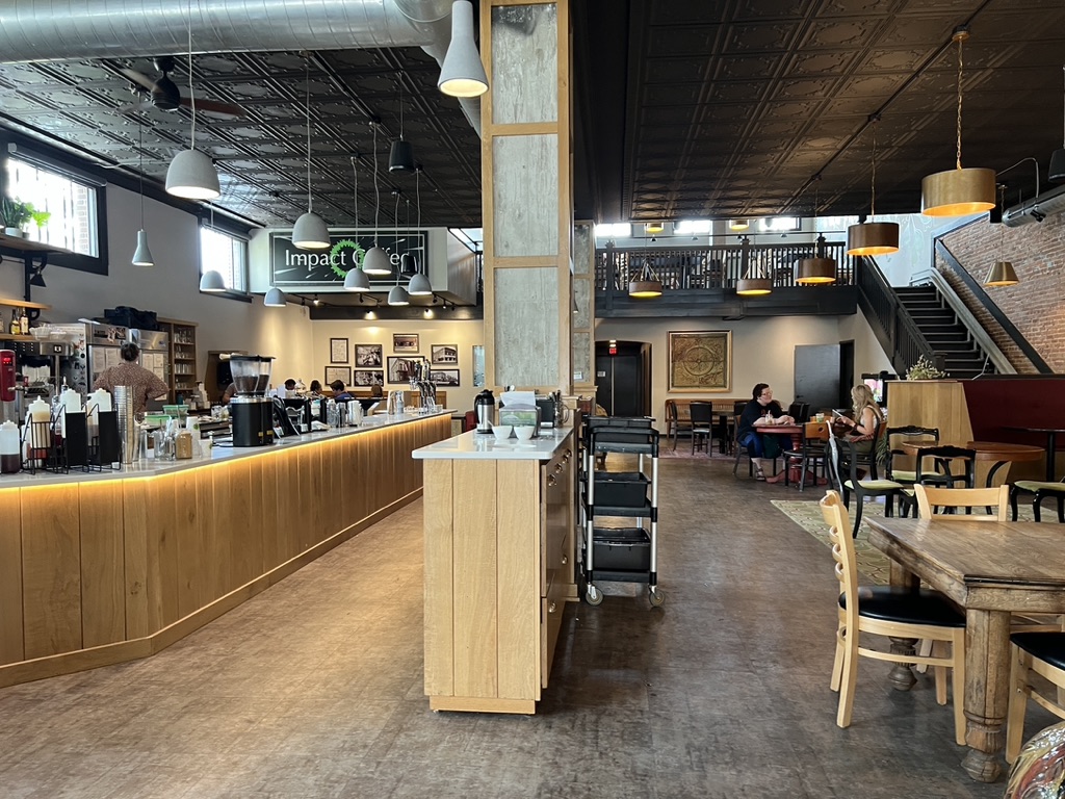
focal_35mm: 26
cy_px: 400
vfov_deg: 53.1
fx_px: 800
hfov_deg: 67.3
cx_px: 532
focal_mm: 5.7
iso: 160
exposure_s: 1/60
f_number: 1.5
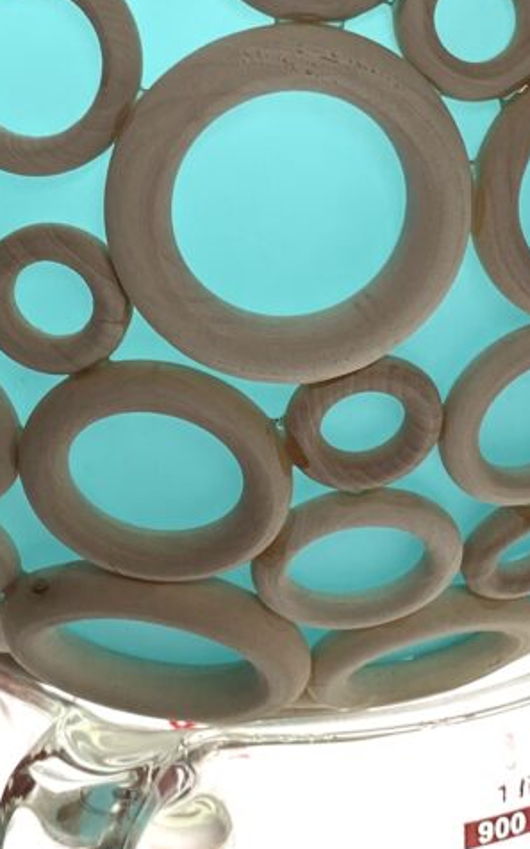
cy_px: 161
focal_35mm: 89
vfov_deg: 23.0
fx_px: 2059
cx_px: 137
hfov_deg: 14.6
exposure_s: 1/182
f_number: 1.8
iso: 32
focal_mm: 4.25
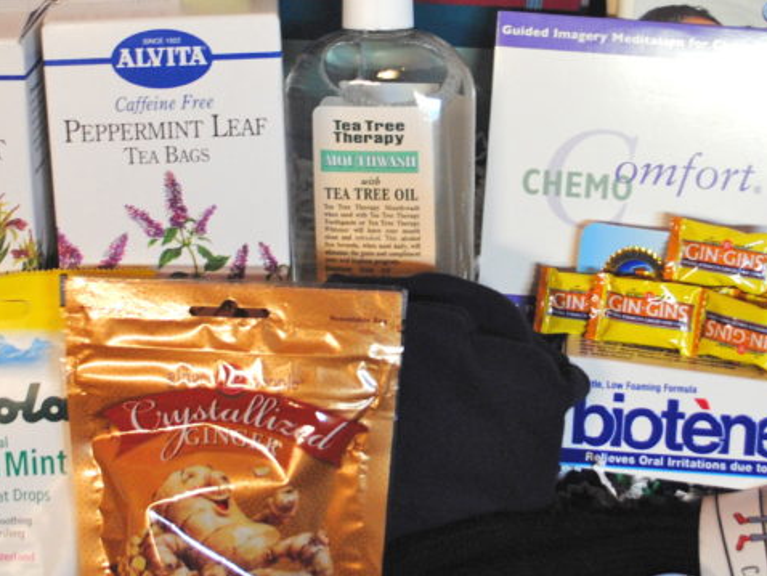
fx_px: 1507
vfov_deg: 21.5
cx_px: 456
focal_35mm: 68
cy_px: 176
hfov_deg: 28.5
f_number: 4
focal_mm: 22
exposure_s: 1/30
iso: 500
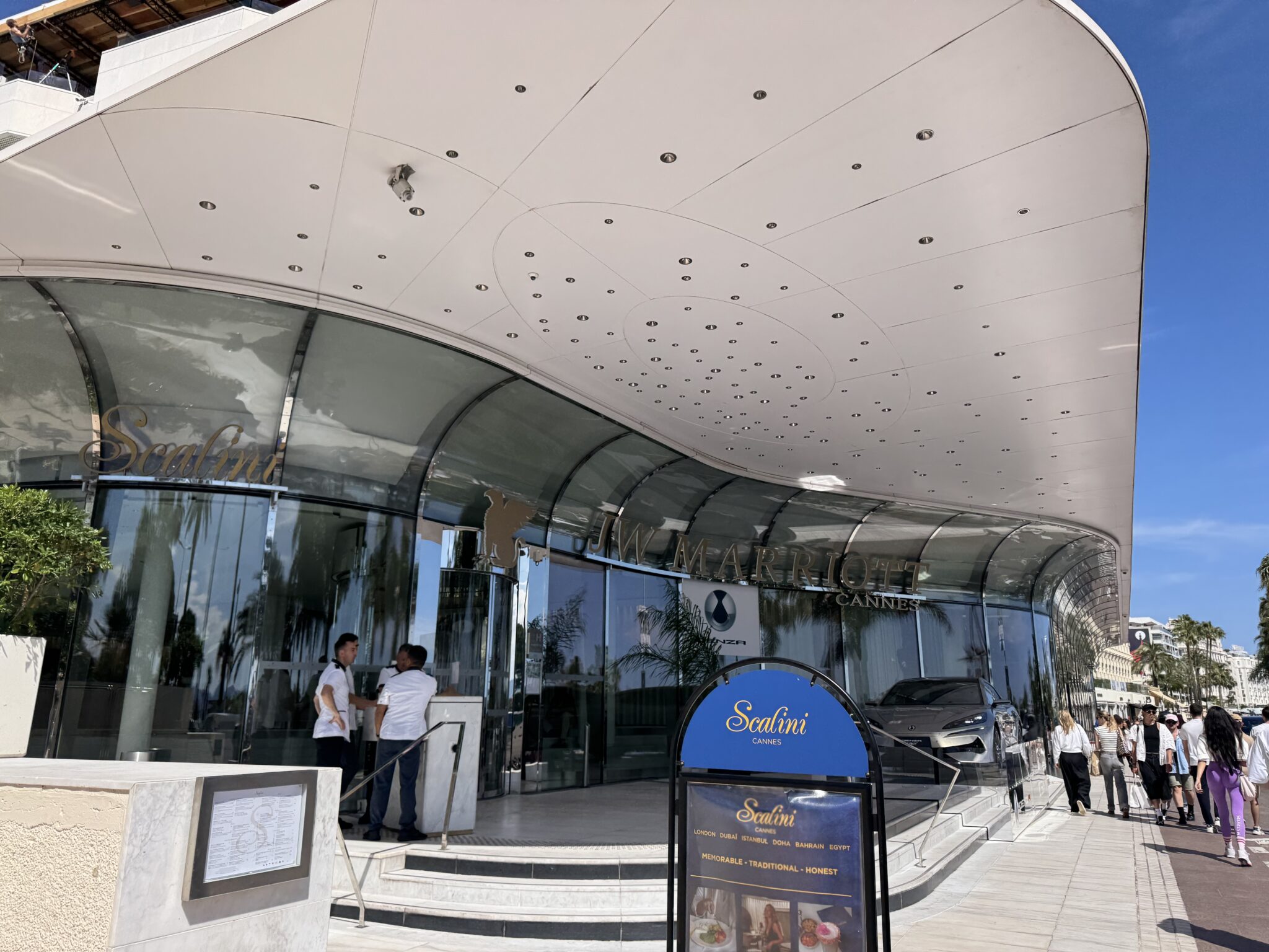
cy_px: 476
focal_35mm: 24
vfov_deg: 56.8
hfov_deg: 71.6
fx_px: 880
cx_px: 634
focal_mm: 6.76
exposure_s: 1/5814
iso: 80
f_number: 1.78
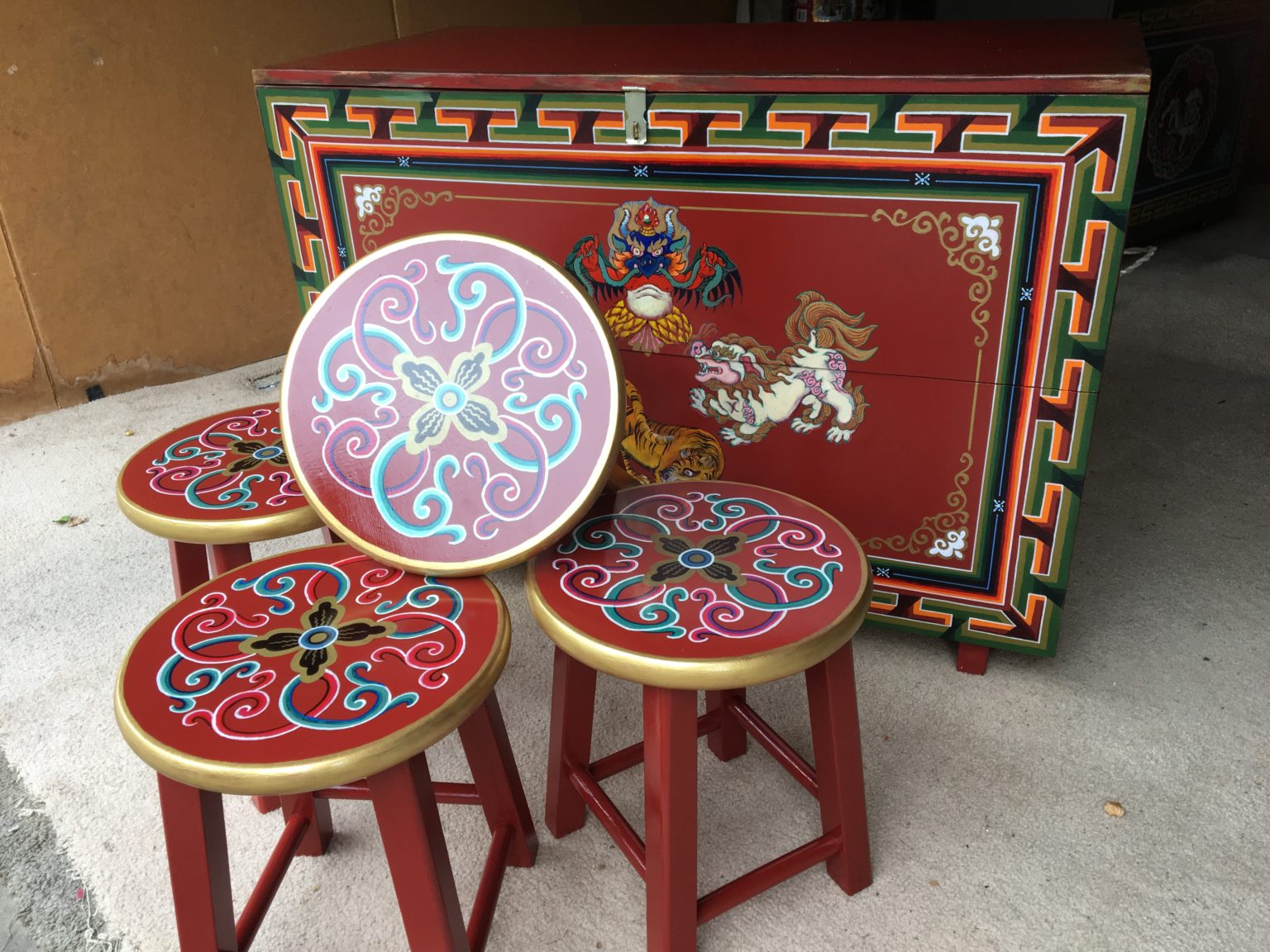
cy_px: 476
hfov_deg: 61.7
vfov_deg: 48.2
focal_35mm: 29
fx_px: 1064
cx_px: 635
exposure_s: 1/120
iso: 40
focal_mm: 4.15
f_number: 2.2
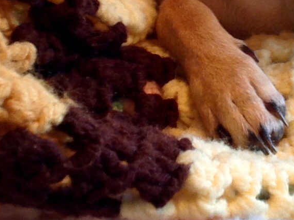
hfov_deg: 12.3
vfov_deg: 9.1
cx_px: 264
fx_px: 1357
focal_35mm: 160
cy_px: -49
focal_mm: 4.28
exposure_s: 1/15
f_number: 2.4
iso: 64
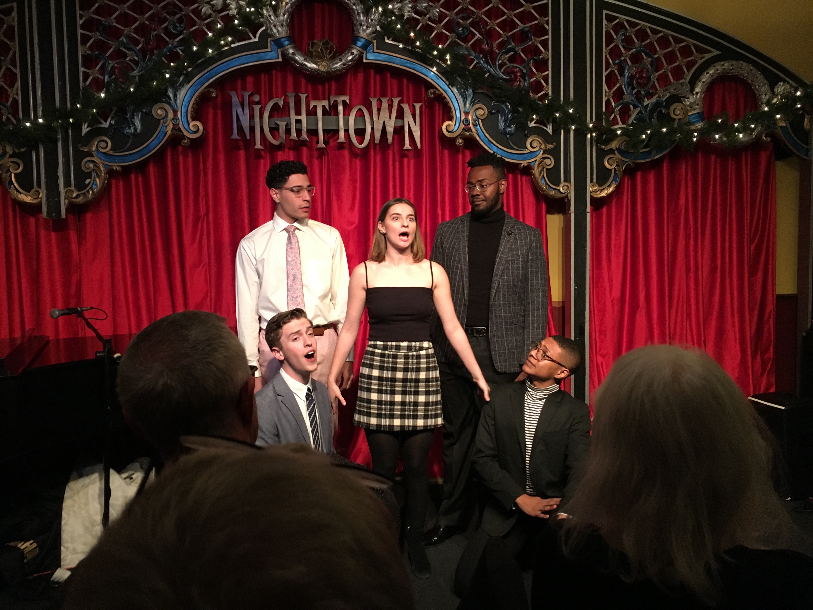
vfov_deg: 48.2
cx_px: 406
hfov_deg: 61.7
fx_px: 681
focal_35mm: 29
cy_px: 305
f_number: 2.2
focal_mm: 4.15
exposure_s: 1/17
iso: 200
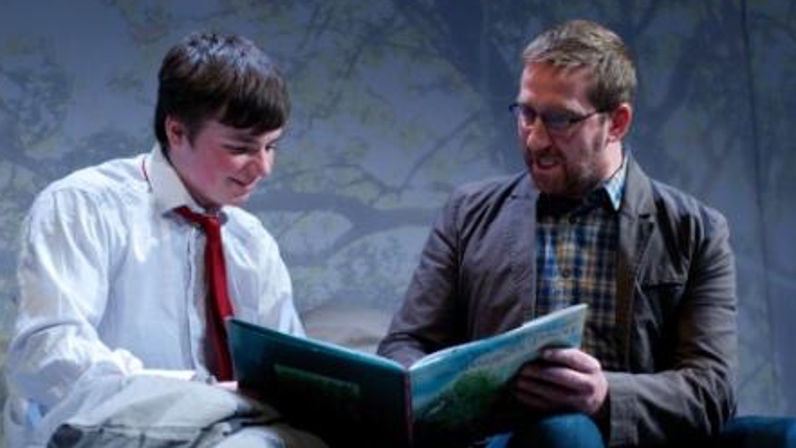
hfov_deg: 26.5
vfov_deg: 15.1
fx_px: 1688
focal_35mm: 80
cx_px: 393
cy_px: 219
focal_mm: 50
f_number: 2.8
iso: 400
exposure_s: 1/60
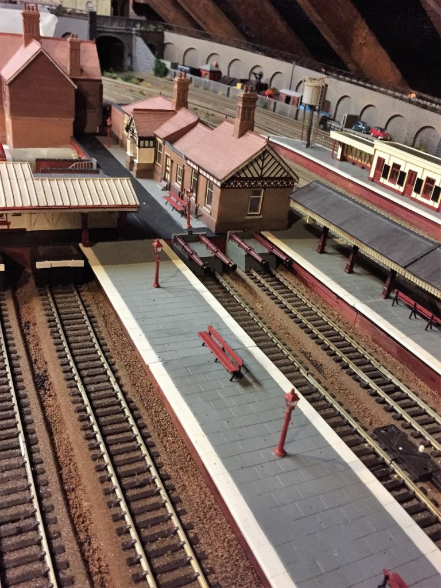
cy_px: 294
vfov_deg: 61.7
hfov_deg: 48.2
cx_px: 220
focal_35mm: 29
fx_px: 493
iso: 400
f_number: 2.2
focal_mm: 4.15
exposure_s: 1/17
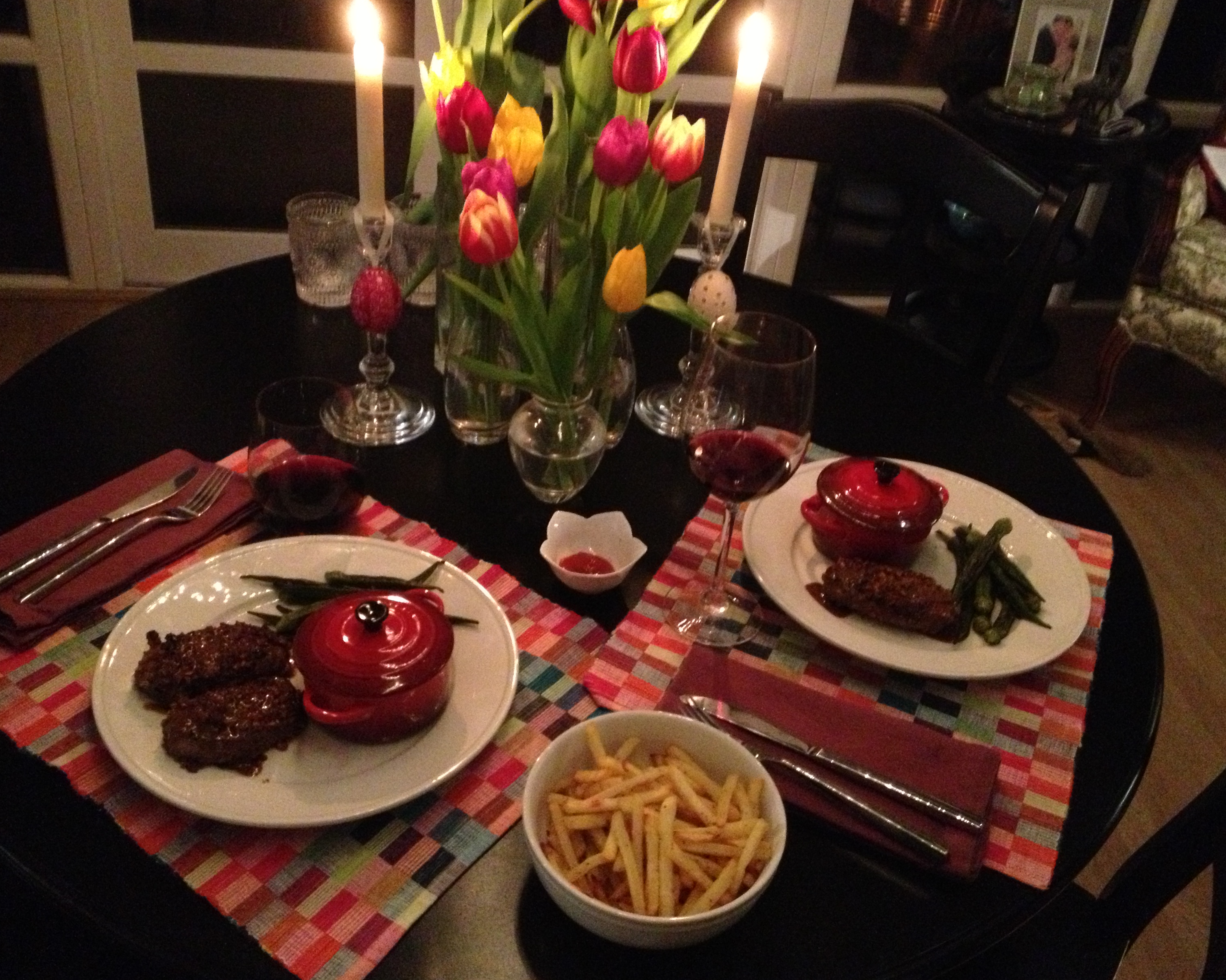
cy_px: 487
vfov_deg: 40.1
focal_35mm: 37
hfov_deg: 49.1
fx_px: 1342
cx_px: 627
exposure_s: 1/15
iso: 800
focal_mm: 4.28
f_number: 2.4
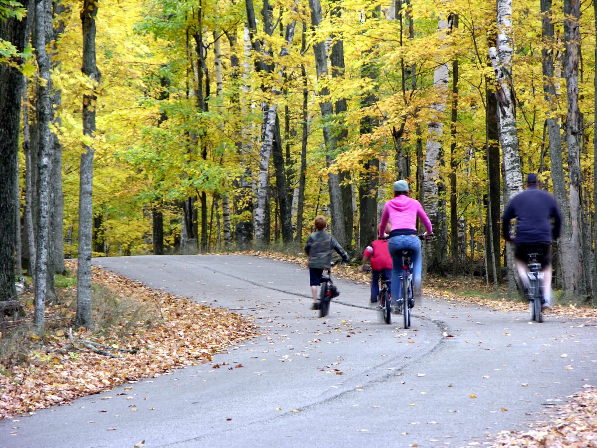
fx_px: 4657
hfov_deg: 7.3
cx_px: 298
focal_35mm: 270
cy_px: 224
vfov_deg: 5.5
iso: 54
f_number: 4.7
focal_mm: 67.7
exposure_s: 1/4.1
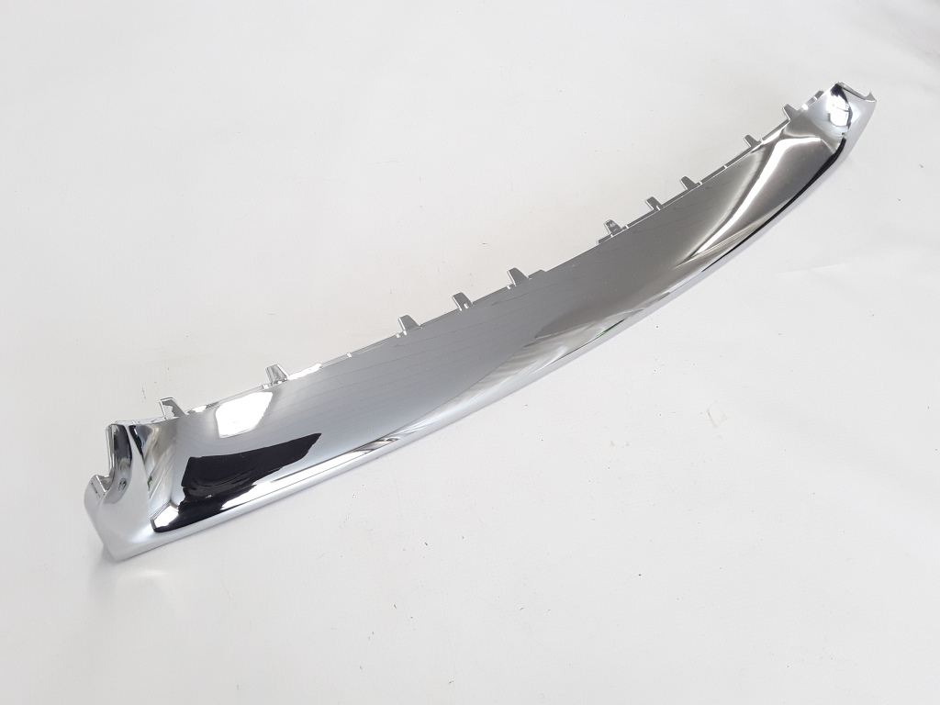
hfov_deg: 65.3
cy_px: 352
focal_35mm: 27
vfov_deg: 51.4
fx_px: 733
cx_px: 470
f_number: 1.9
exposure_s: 1/50
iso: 64
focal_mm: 2.91
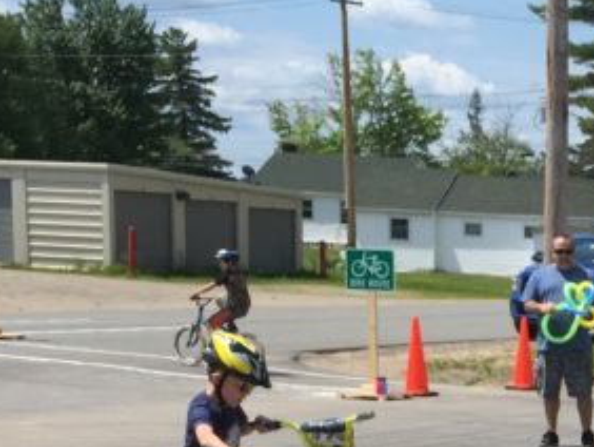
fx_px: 1941
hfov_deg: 16.0
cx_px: 874
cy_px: 596
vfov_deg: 12.7
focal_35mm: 113
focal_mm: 4.15
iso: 25
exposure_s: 1/2137
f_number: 2.2
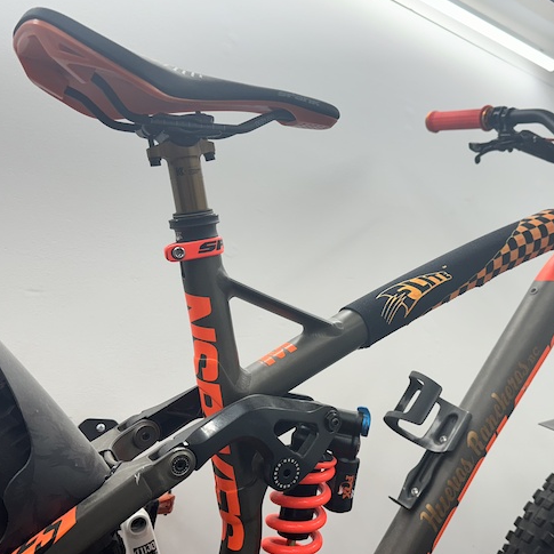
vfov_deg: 47.1
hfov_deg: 47.1
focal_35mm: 35
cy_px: 308
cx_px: 315
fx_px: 634
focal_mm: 6.86
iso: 64
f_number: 1.78
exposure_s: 1/173
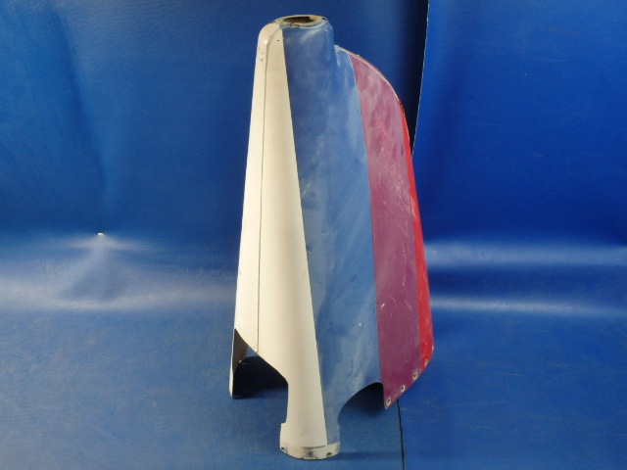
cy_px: 235
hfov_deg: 63.4
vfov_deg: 49.7
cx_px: 314
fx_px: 507
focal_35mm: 28
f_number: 3.9
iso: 320
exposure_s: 1/30
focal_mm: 5
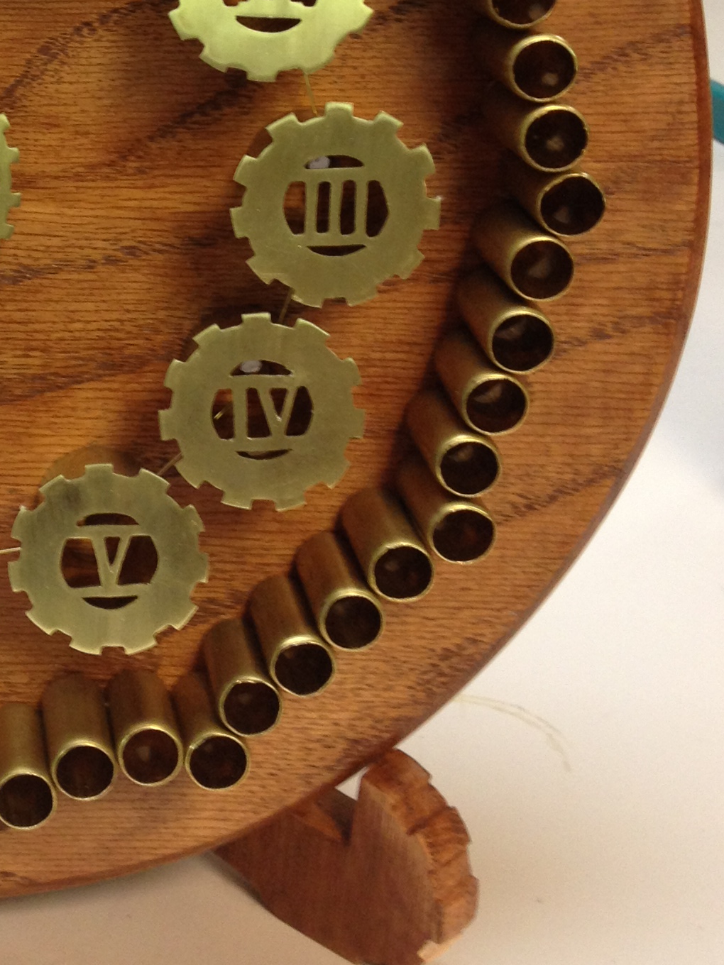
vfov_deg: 22.8
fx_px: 2343
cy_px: 114
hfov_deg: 16.9
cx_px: -102
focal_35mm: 84
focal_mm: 4.28
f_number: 2.4
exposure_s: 1/20
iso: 80
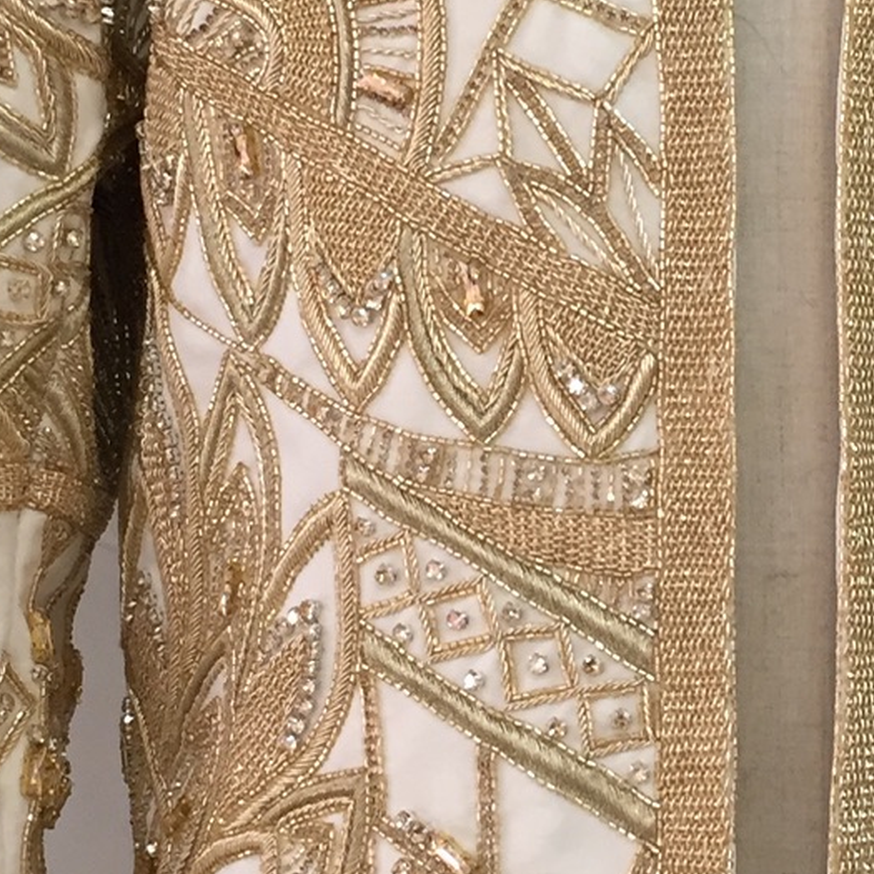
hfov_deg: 17.2
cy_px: 486
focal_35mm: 100
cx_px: 747
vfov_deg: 17.4
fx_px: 2857
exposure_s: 1/33
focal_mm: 4.15
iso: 50
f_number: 2.2
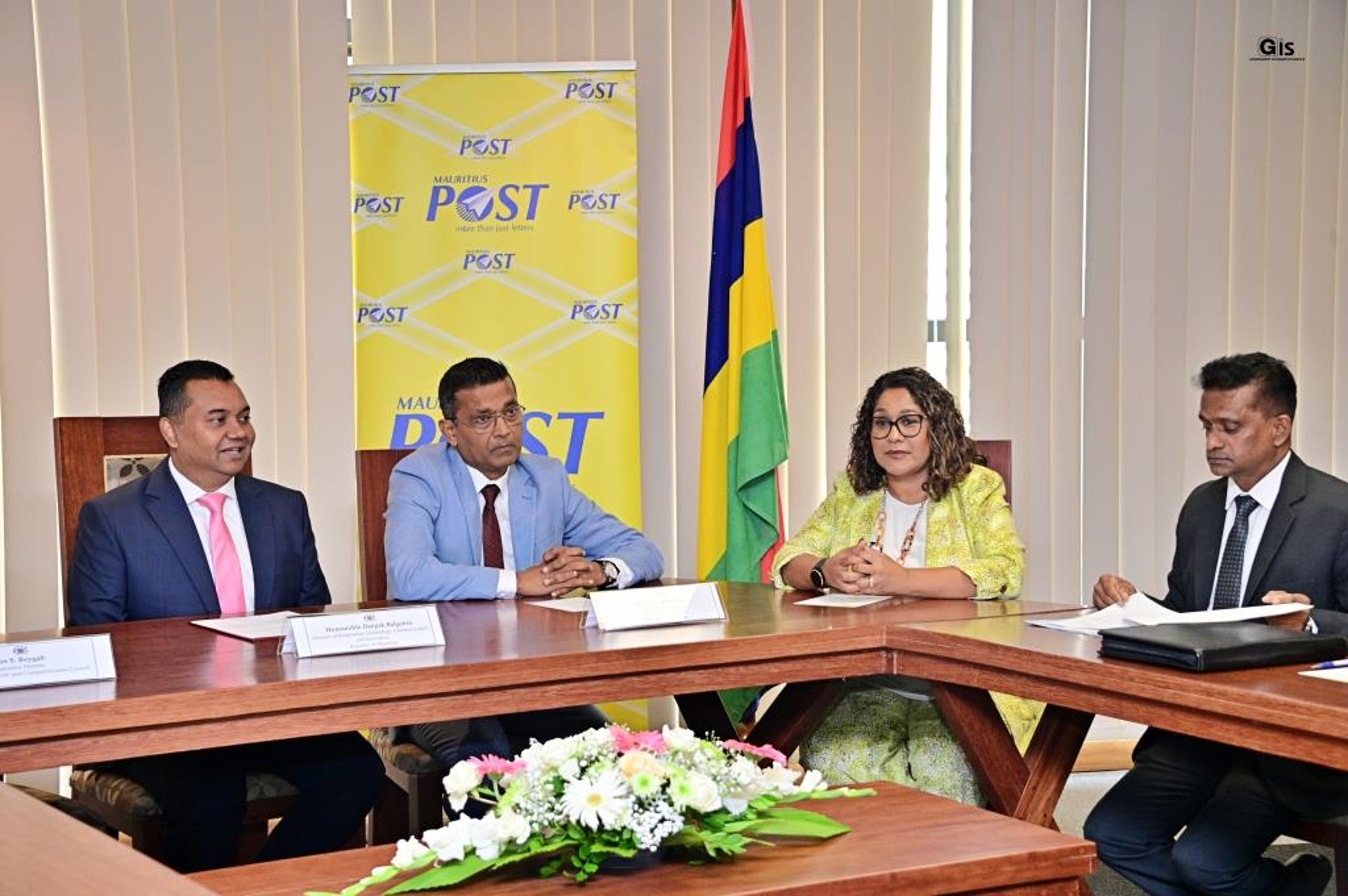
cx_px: 674
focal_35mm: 62
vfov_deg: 21.9
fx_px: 2320
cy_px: 448
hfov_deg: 32.4
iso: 2000
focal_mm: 62
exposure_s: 1/200
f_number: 5.6
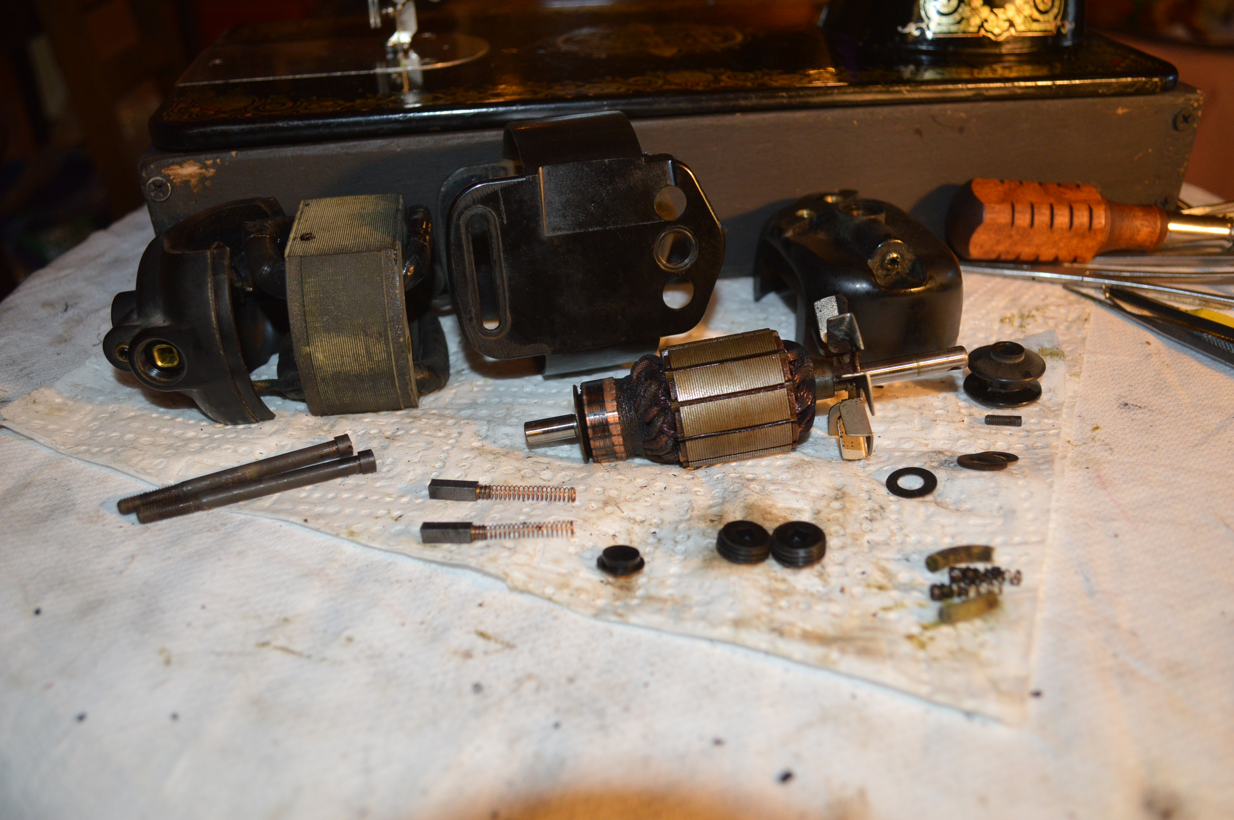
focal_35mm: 30
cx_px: 617
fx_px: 1027
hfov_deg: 62.0
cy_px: 410
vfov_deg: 43.5
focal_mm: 20
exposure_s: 1/60
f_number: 3.8
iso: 640
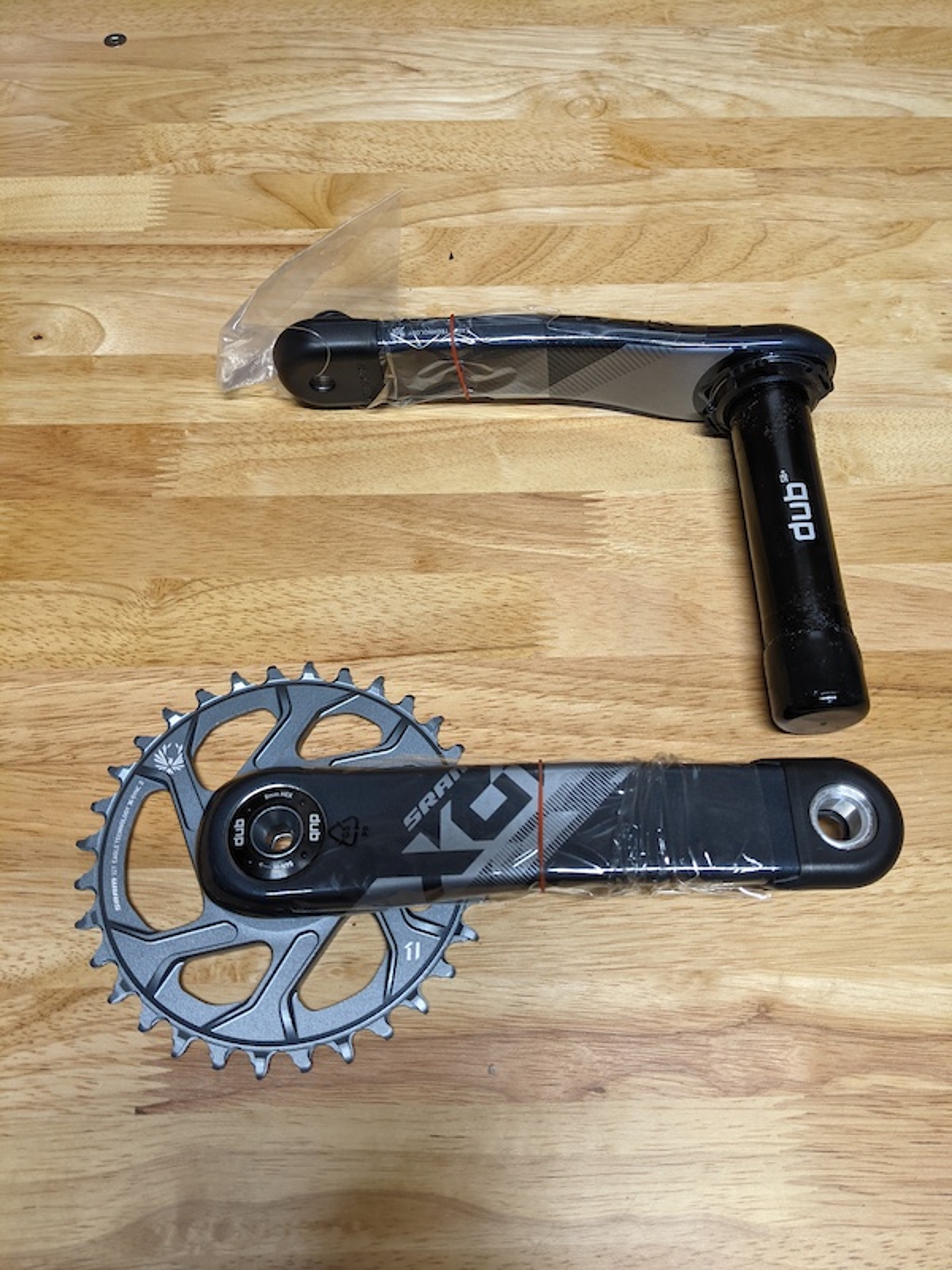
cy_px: 635
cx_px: 476
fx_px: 990
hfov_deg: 51.4
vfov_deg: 65.3
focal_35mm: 27
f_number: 1.73
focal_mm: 4.38
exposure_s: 1/39.8
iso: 62
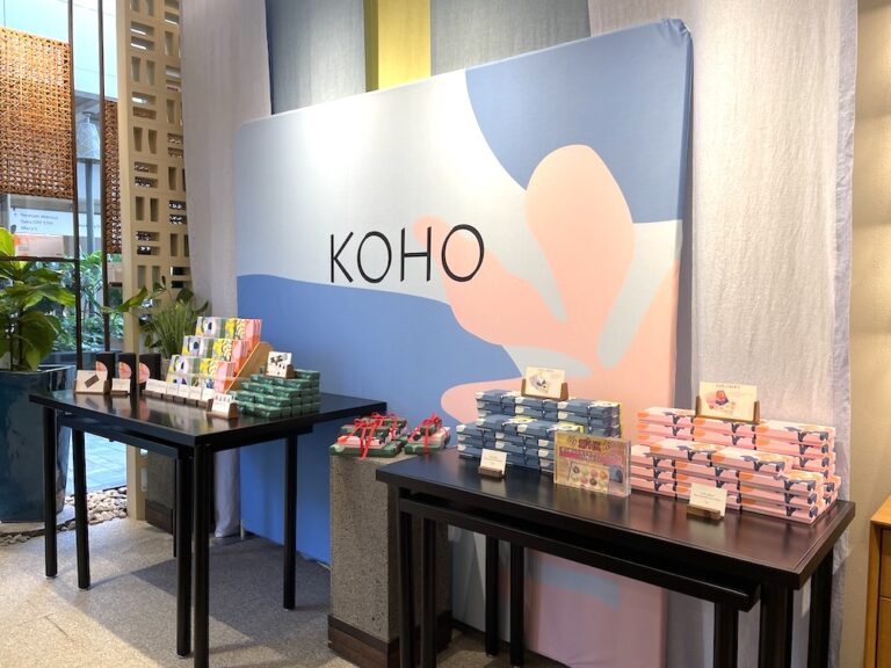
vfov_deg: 53.1
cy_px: 334
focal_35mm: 26
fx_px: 669
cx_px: 446
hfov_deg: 67.3
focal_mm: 4.2
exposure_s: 1/120
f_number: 1.6
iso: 80
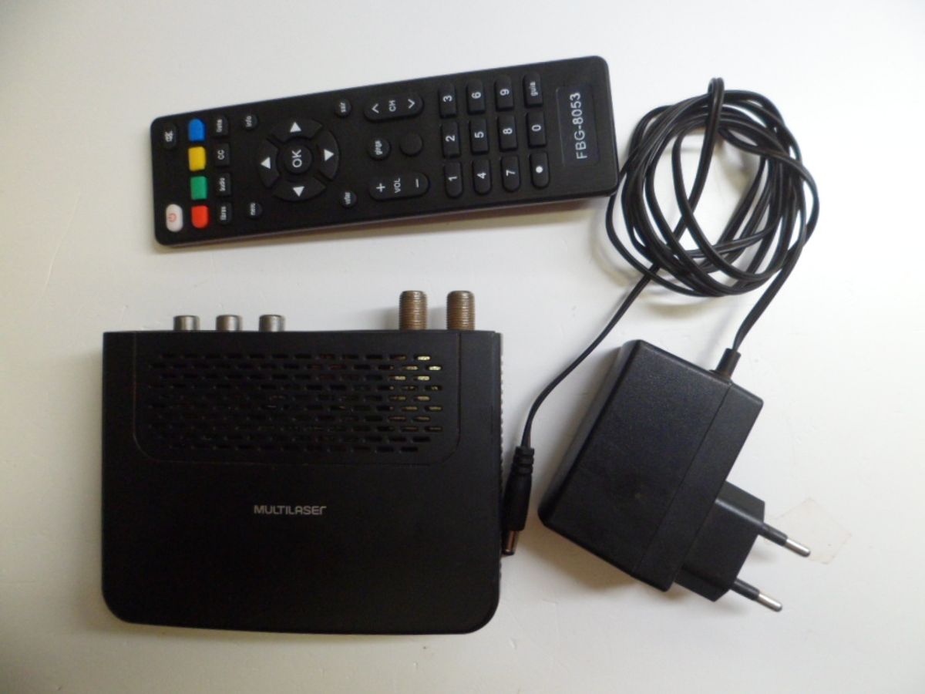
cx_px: 462
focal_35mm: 26
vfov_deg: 53.1
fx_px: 695
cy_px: 347
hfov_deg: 67.3
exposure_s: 1/45
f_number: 3.3
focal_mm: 4.9
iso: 200
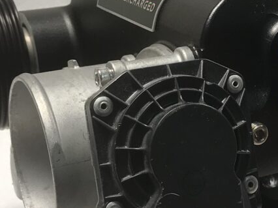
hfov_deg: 18.9
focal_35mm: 101
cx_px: 282
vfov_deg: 14.6
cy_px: 70
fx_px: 811
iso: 25
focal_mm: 3.99
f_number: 1.8
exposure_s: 1/60
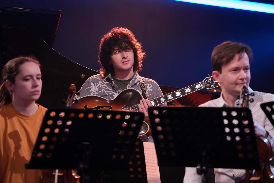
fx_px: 1309
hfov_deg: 11.9
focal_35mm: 172
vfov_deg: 8.0
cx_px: 137
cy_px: 92
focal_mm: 172
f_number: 5.6
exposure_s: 1/160
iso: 4000
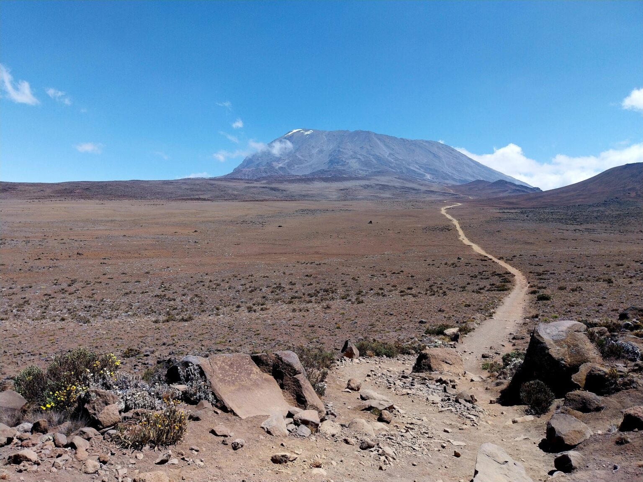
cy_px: 241
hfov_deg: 67.3
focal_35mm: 26
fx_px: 483
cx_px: 322
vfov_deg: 53.1
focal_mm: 4
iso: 25
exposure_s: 1/1000
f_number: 1.8
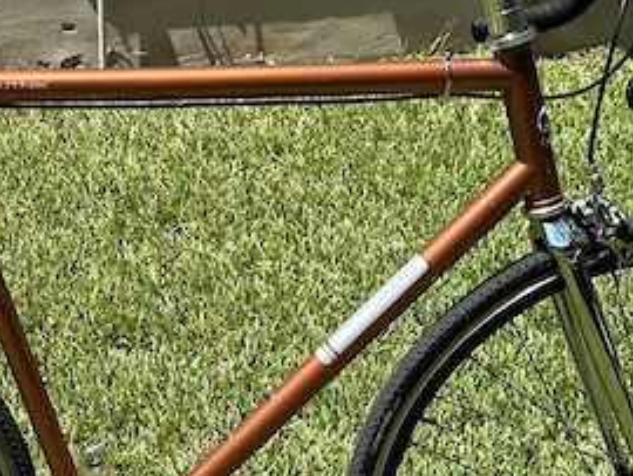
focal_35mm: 71
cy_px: 380
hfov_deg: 27.0
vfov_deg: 20.5
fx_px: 1299
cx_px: 152
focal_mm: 6.86
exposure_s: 1/2882
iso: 80
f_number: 1.78
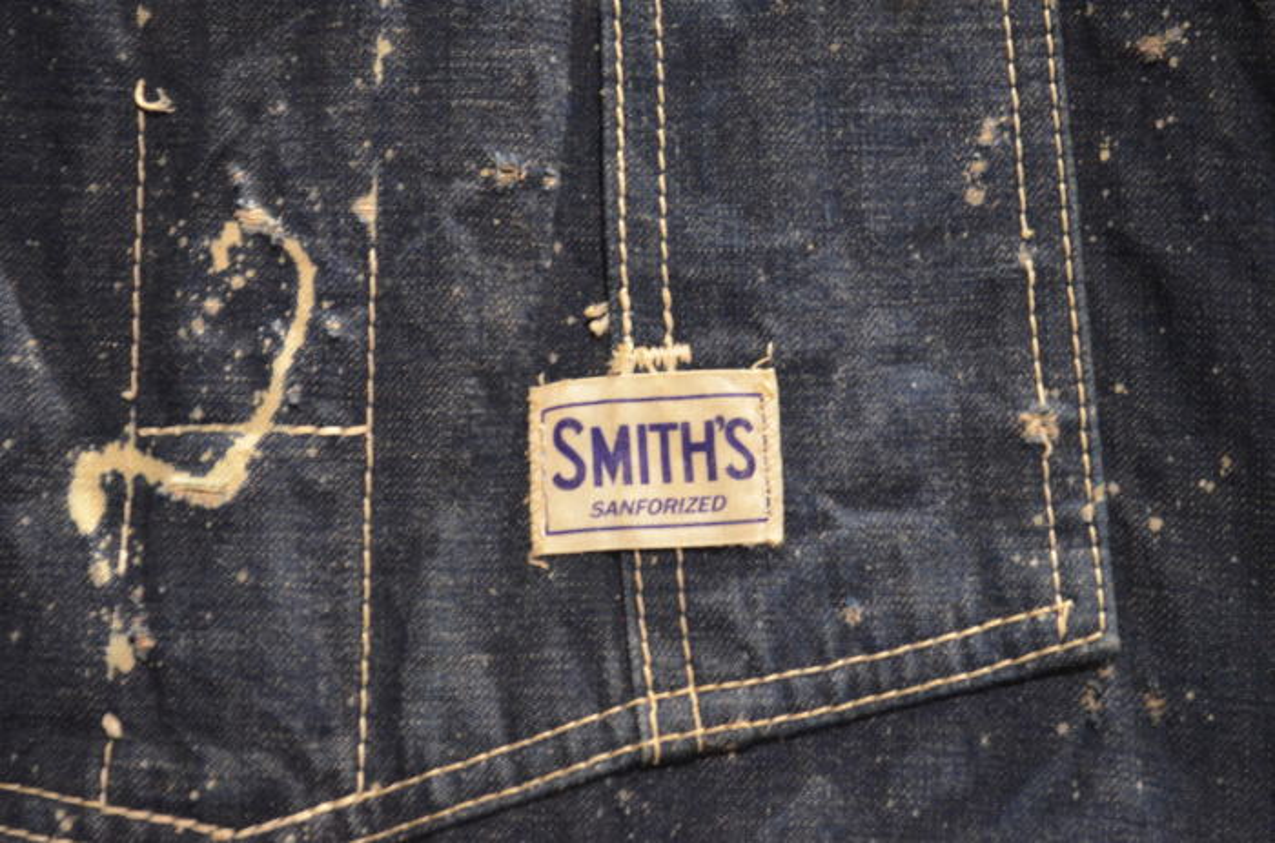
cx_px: 638
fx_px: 2438
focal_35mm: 69
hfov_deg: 29.3
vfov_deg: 19.6
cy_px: 422
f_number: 5.3
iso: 3200
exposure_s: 1/13
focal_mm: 46
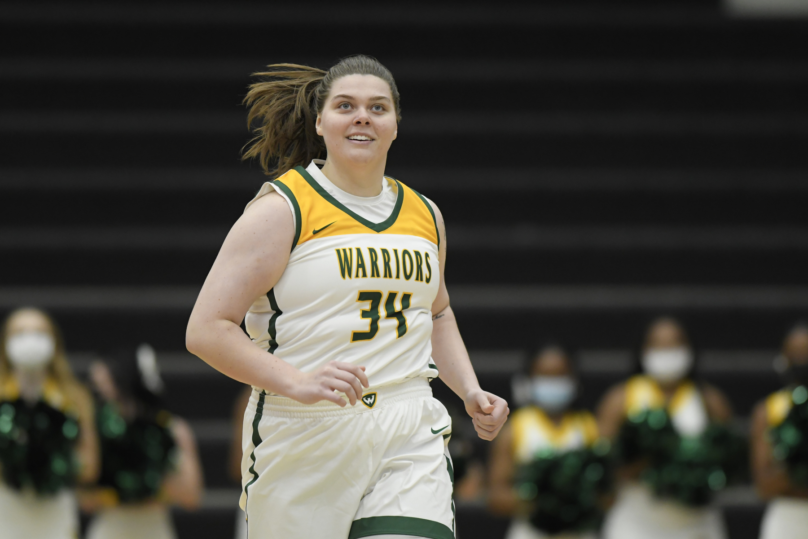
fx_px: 10099
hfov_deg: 4.6
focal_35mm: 450
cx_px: 404
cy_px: 270
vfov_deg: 3.1
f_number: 2.8
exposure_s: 1/1000
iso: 3200
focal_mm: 300
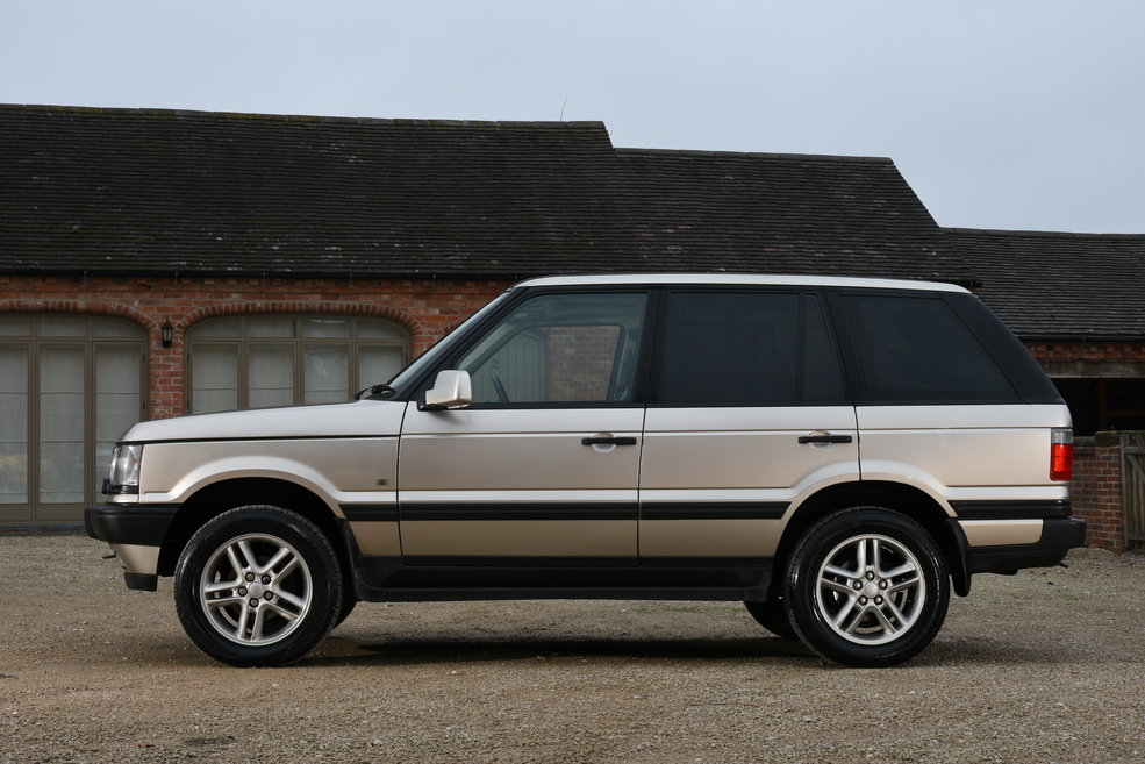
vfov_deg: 23.8
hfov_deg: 35.0
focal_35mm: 57
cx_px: 572
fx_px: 1813
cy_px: 382
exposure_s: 1/60
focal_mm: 38
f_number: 8
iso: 200
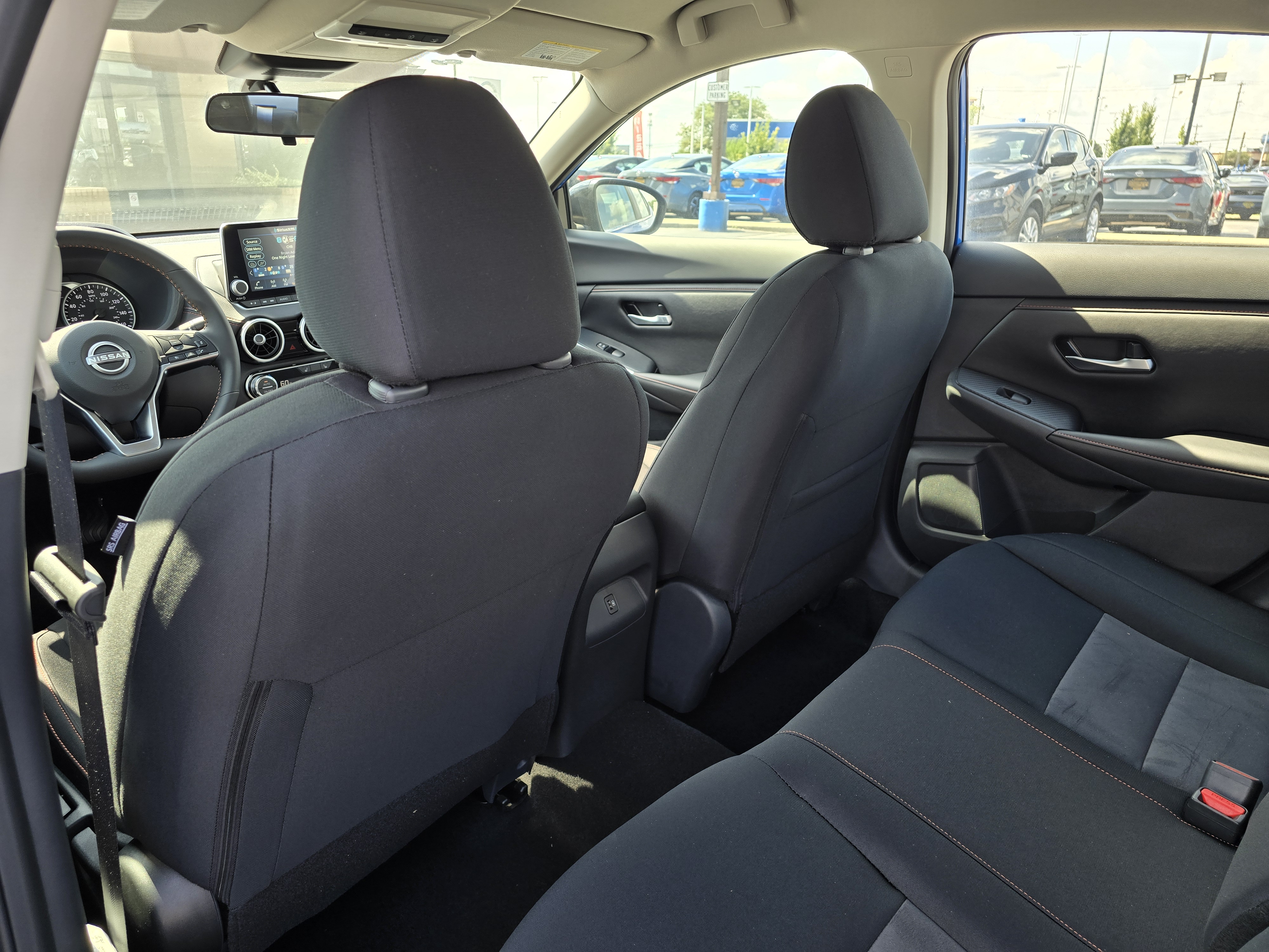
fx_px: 843
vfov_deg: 58.9
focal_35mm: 23
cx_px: 634
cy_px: 476
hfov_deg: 73.9
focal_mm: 6.3
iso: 40
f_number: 1.7
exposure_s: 1/180
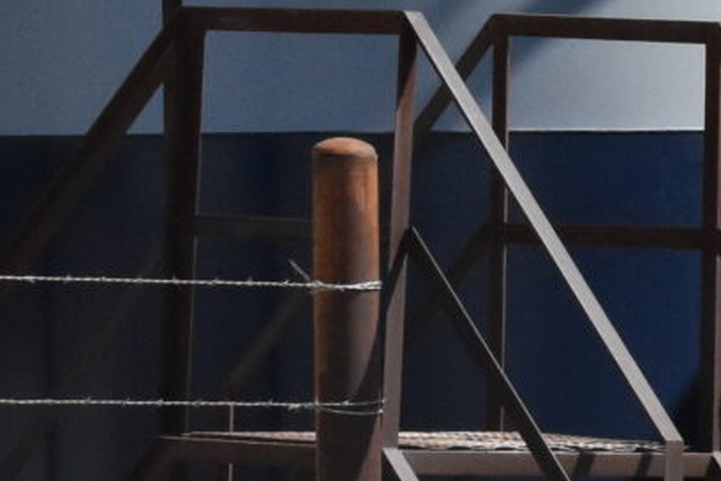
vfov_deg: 2.1
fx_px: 13162
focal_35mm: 657
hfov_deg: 3.1
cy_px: -346
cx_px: 1851
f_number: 11
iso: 1800
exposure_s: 1/3200
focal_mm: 70
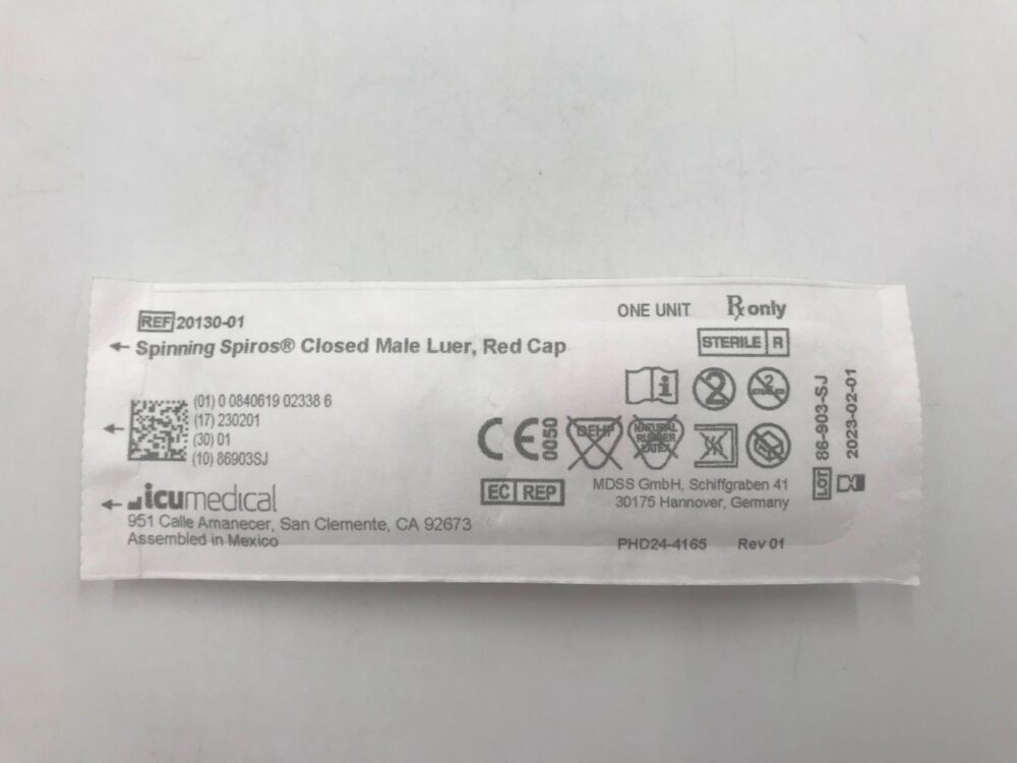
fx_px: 823
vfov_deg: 49.7
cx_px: 508
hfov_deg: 63.4
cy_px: 382
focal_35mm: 28
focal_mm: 3.99
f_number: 1.8
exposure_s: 1/211
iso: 20
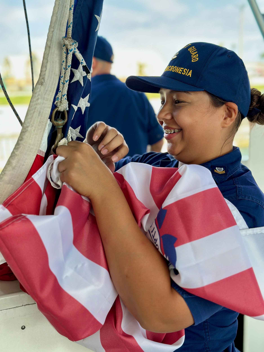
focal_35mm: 48
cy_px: 176
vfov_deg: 39.7
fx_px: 488
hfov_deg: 30.3
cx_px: 132
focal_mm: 6.86
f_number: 1.78
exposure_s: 1/651
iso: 80
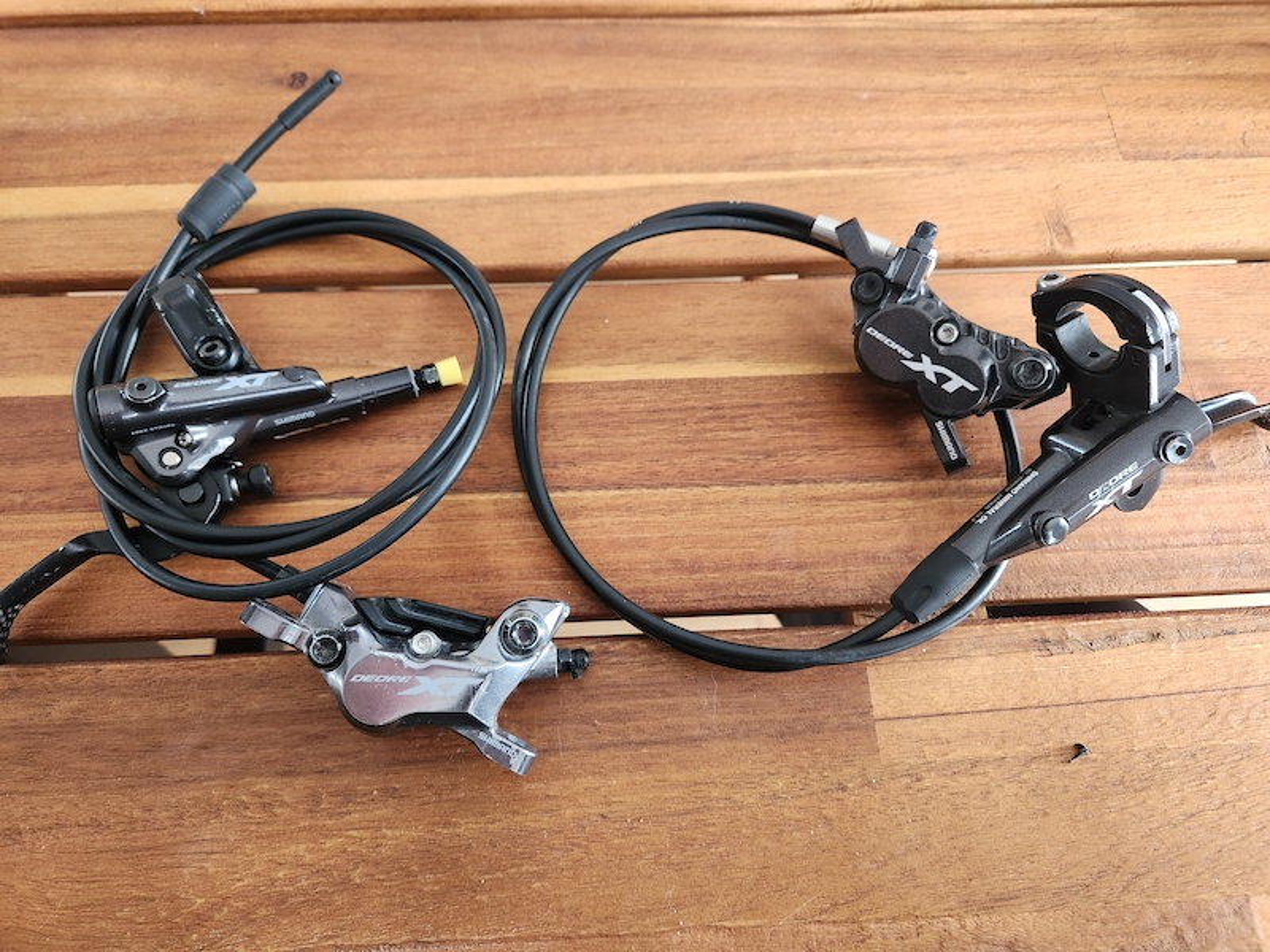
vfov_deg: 58.9
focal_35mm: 23
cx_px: 635
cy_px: 476
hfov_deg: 73.9
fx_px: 844
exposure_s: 1/120
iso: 400
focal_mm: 5.4
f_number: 1.8
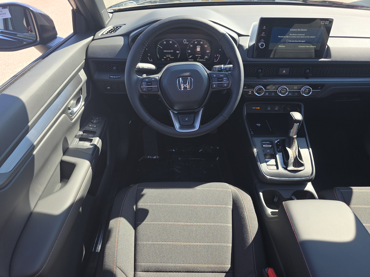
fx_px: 246
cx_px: 185
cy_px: 138
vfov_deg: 58.9
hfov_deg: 73.9
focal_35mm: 23
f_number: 1.7
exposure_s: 1/359
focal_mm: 6.3
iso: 32
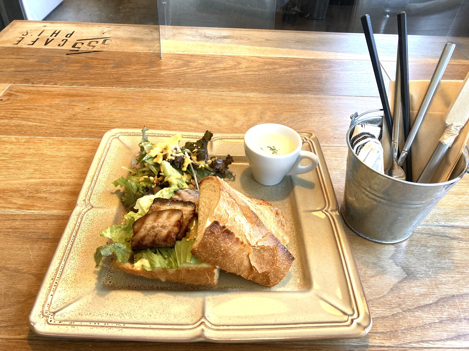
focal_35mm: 28
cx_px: 234
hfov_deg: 63.4
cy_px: 176
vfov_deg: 49.7
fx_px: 379
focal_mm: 3.99
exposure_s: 1/60
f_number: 1.8
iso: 64
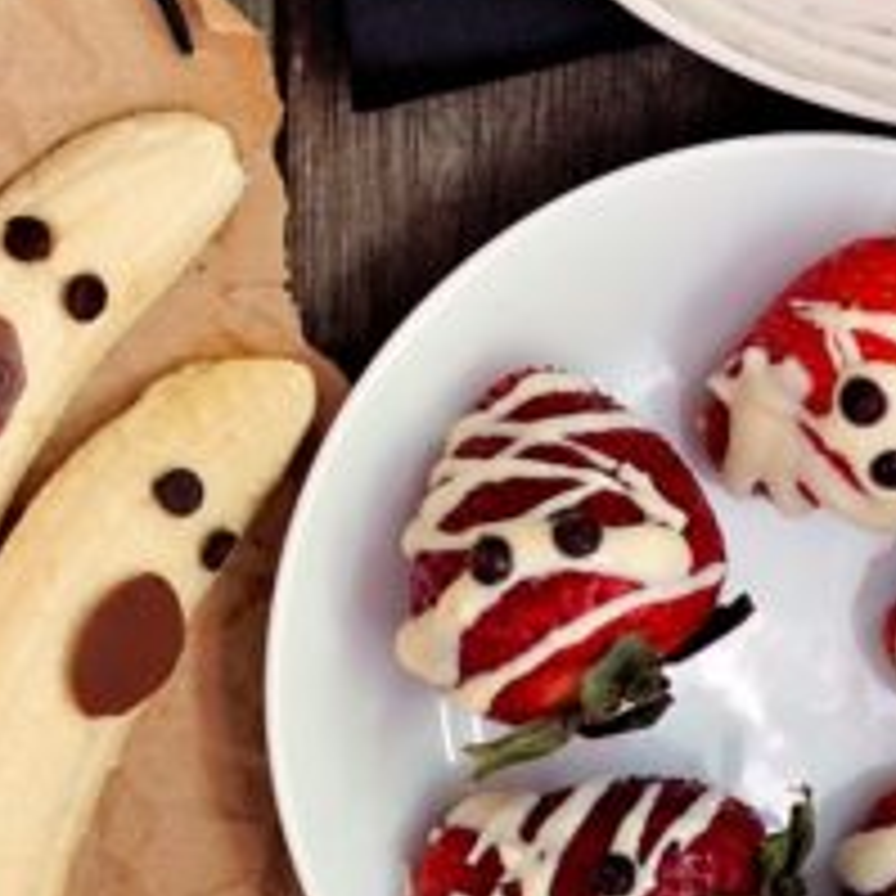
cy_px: -236
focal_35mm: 180
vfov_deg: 9.6
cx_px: -585
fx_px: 5263
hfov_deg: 9.4
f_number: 14
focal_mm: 35
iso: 100
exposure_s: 4
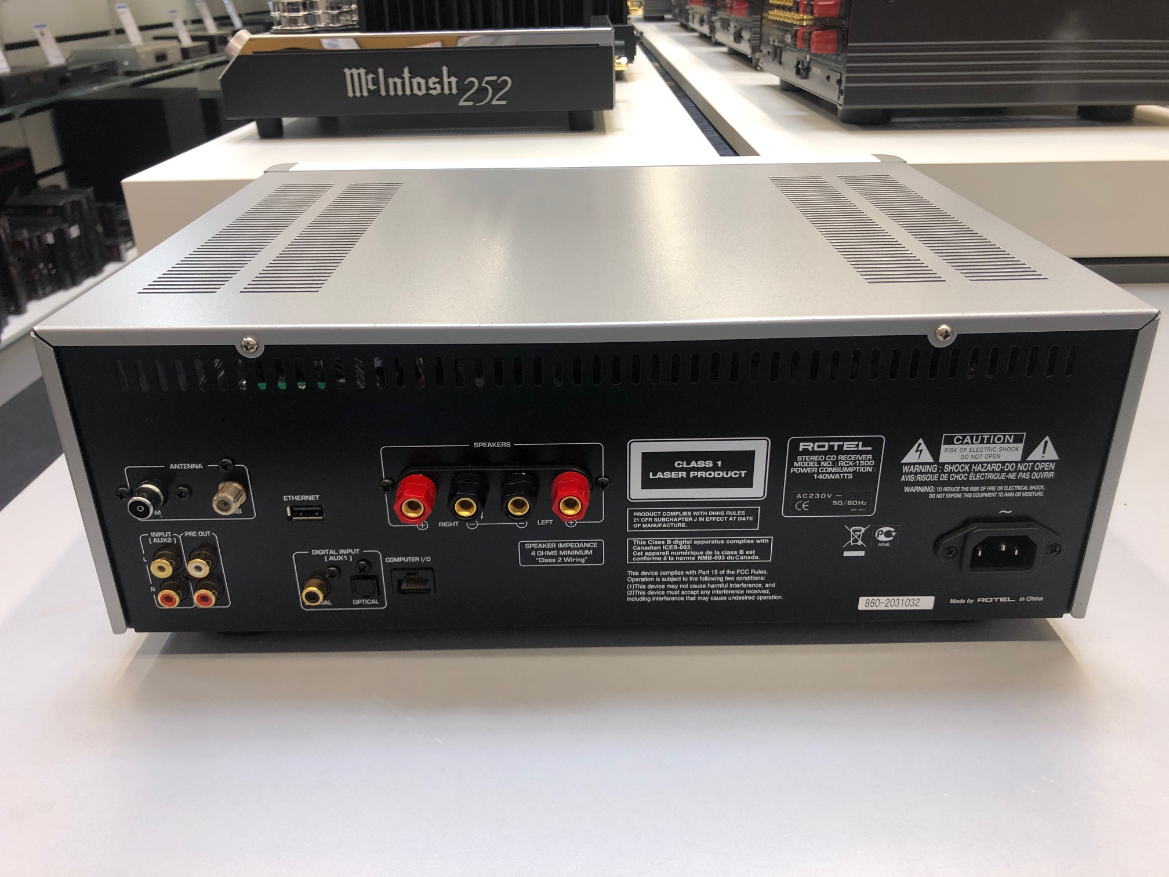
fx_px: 946
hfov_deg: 63.4
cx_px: 584
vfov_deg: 49.7
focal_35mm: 28
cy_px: 438
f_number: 1.8
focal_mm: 3.99
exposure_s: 1/33
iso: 25
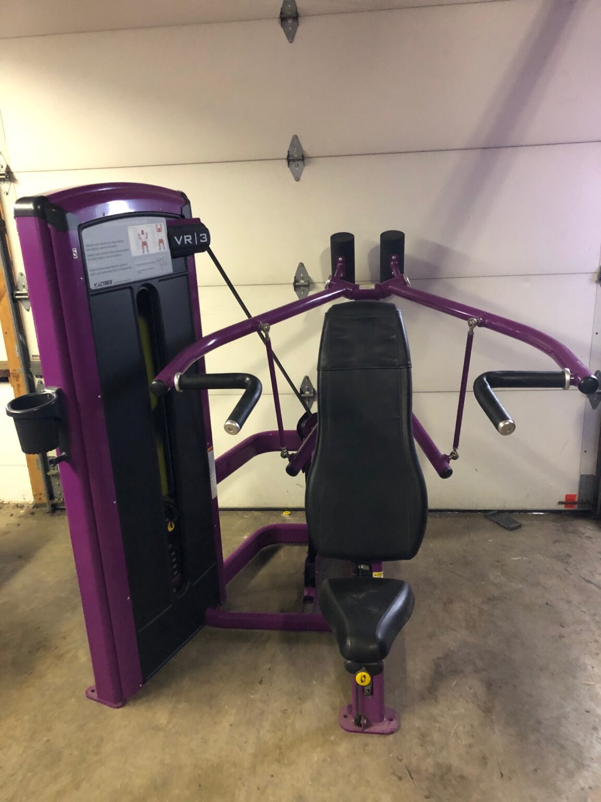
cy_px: 401
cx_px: 300
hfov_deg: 49.7
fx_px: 648
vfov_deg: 63.4
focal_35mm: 28
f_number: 1.8
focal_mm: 3.99
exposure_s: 1/4
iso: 100
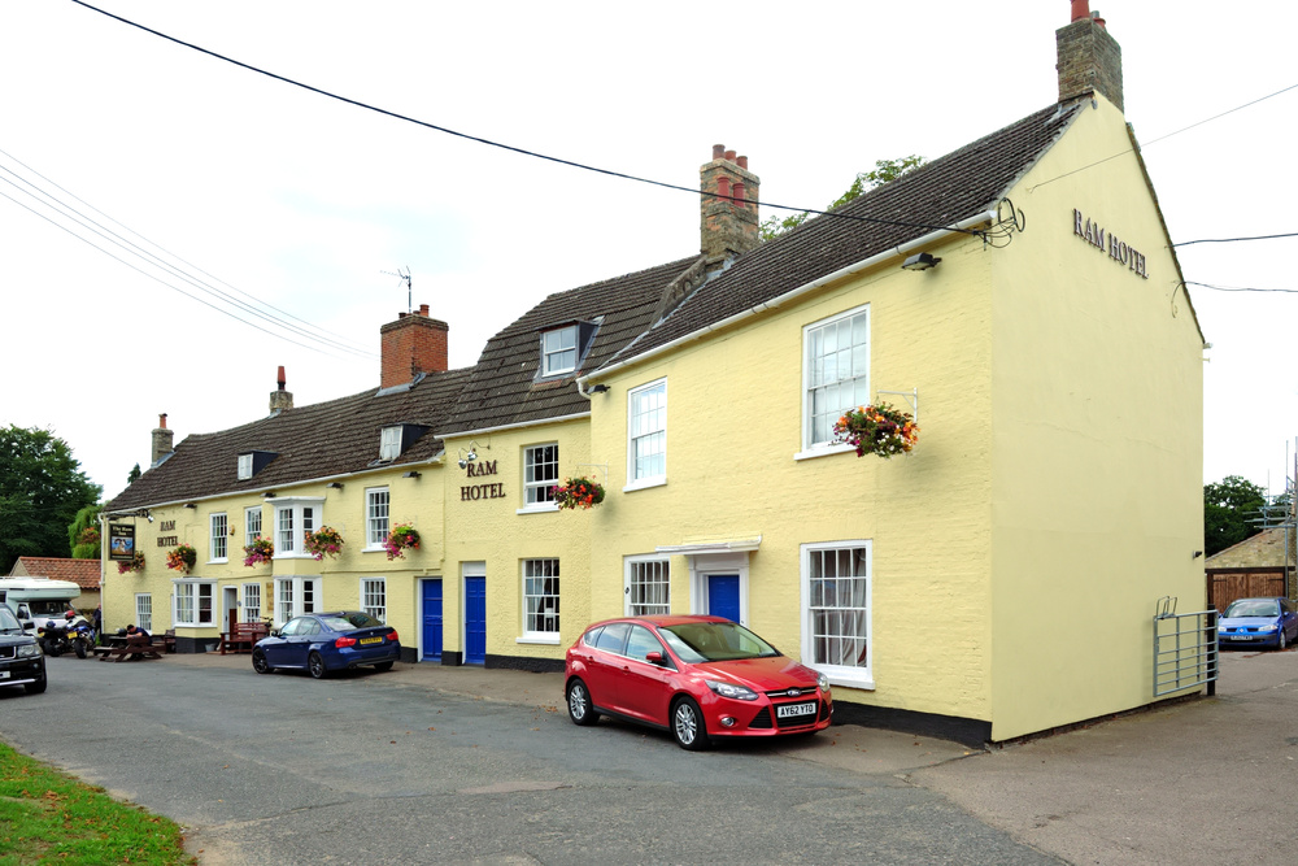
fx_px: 974
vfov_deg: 47.9
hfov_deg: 67.4
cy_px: 433
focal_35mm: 27
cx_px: 649
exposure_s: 1/480
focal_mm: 18
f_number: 6.4
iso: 200
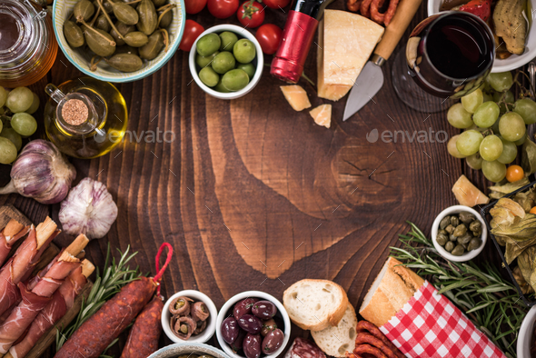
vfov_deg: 13.1
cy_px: 179
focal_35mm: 105
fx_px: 1564
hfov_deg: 19.4
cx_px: 268
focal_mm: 105
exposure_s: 1/125
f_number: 11
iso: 64
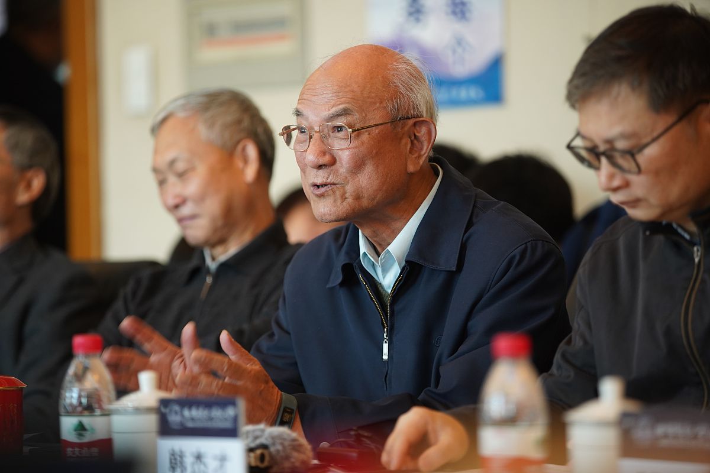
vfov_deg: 8.2
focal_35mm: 168
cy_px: 236
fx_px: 3313
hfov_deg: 12.2
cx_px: 355
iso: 1600
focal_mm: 168
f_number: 2.8
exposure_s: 1/125
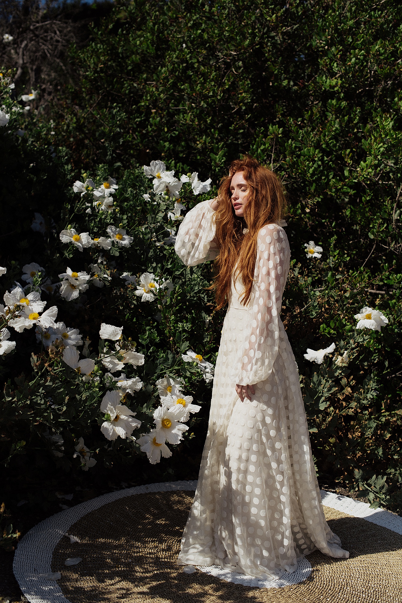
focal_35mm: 50
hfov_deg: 27.0
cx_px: 201
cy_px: 302
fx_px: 837
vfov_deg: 39.6
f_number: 3.5
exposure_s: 1/4000
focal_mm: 50
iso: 100
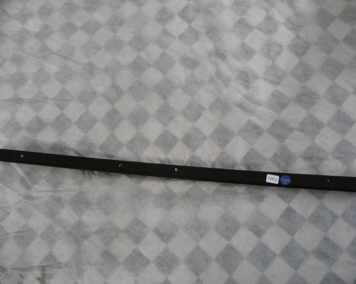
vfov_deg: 48.5
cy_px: 140
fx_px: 316
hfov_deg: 58.8
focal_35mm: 30
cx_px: 184
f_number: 3.3
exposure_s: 1/30
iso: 250
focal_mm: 4.7
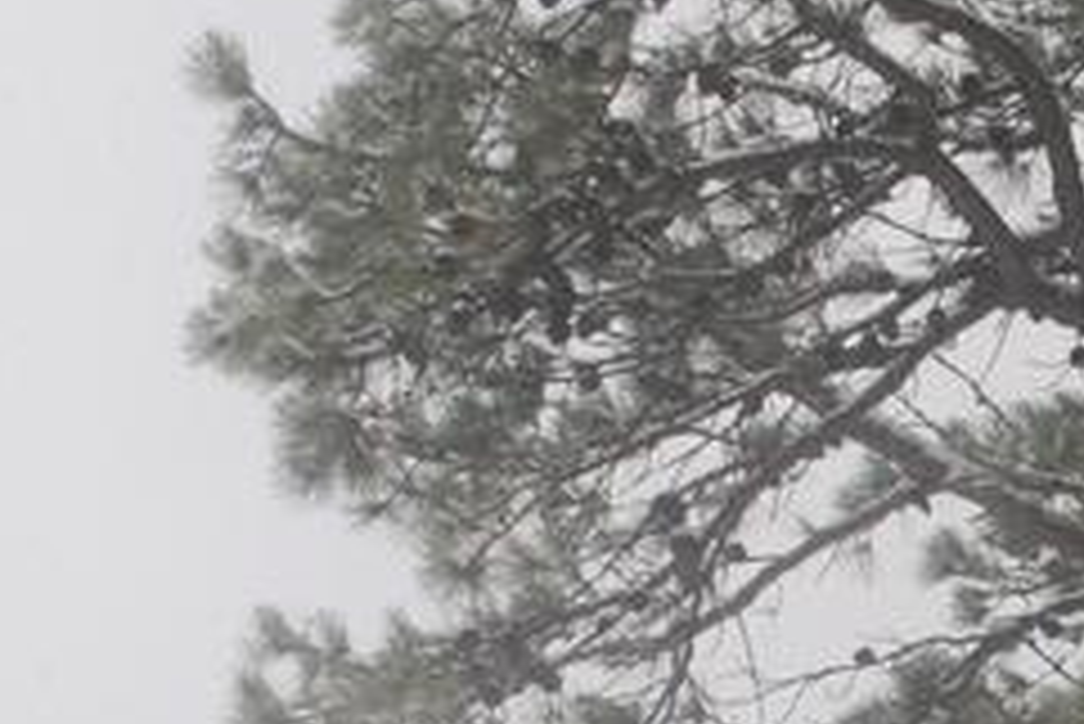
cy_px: 816
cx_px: 1412
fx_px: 5995
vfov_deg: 6.9
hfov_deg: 10.1
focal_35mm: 199
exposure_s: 1/100
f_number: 5
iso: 200
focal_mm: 32
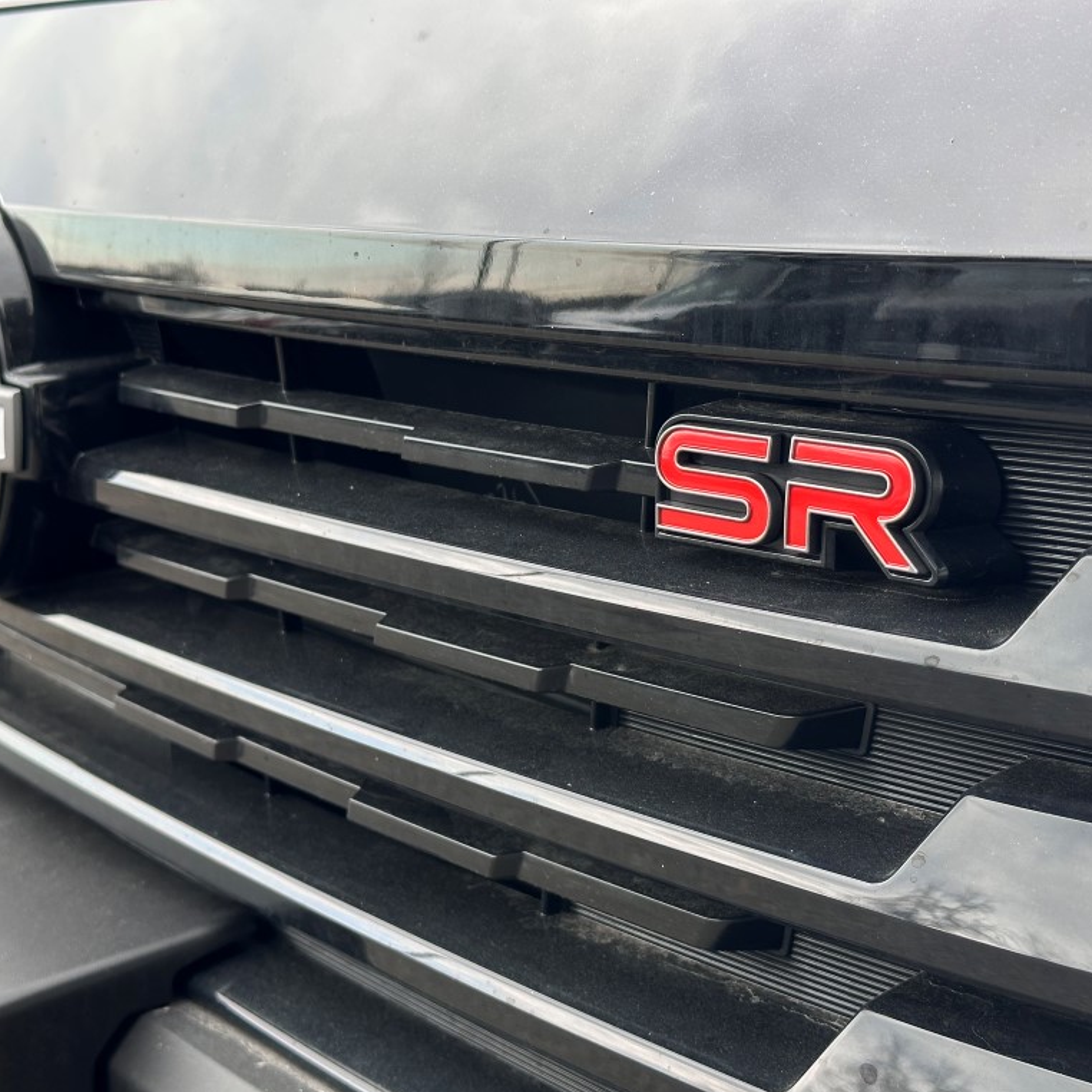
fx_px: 2034
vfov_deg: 30.0
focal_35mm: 57
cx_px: 573
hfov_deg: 30.0
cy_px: 549
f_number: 1.78
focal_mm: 6.86
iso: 50
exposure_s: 1/160
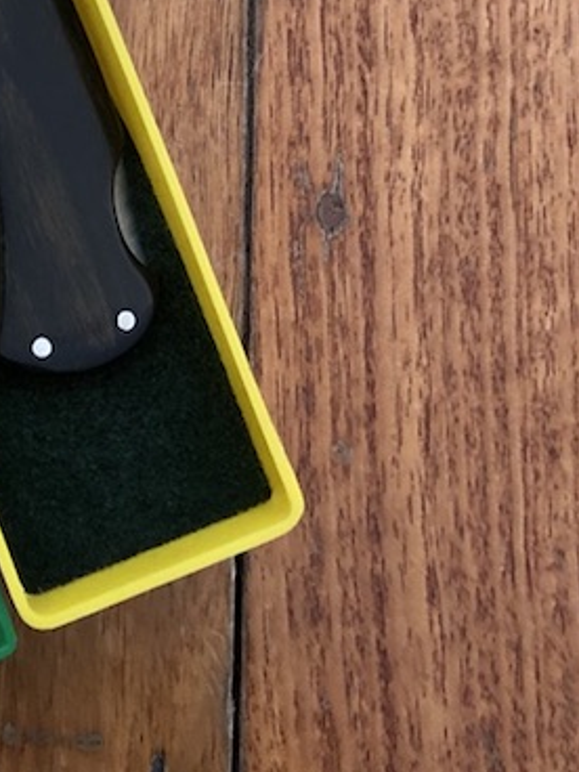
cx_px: -160
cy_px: -102
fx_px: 1606
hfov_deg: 19.0
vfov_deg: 24.9
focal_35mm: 72
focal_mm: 3.99
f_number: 1.8
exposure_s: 1/15
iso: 50
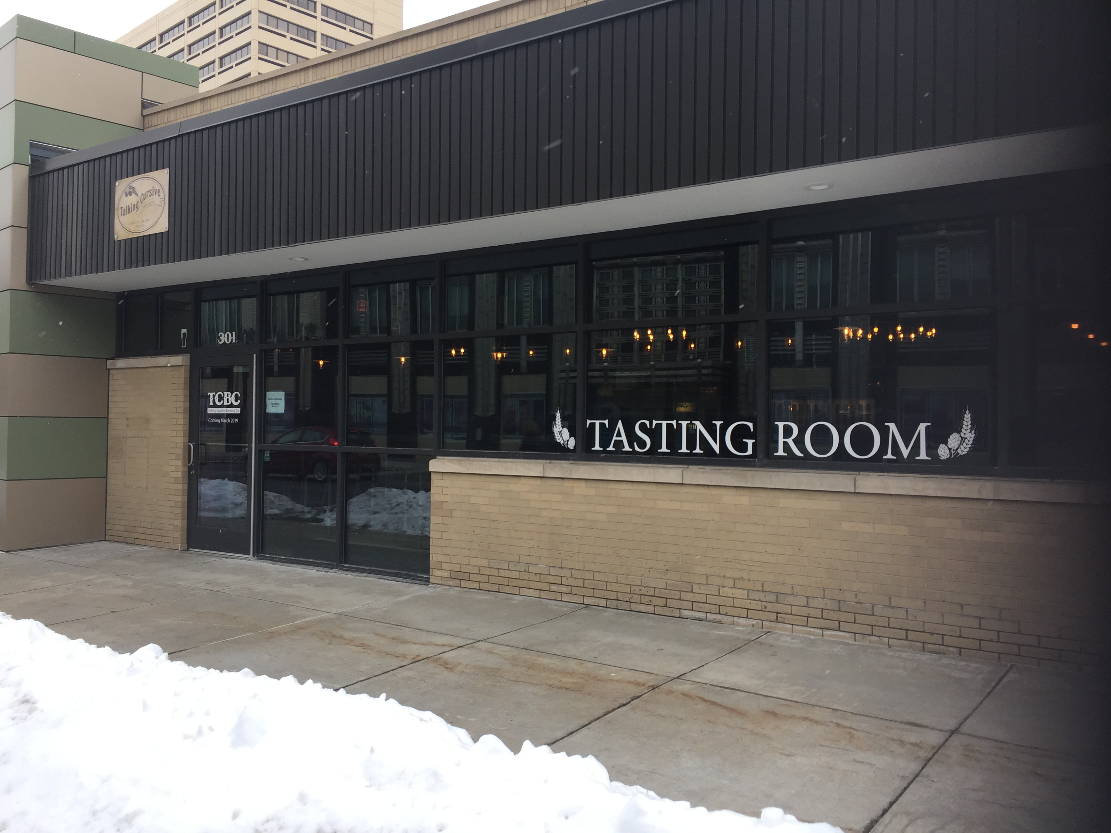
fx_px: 931
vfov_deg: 48.2
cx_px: 556
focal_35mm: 29
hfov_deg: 61.7
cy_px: 416
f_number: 2.2
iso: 32
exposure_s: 1/240
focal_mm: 4.15
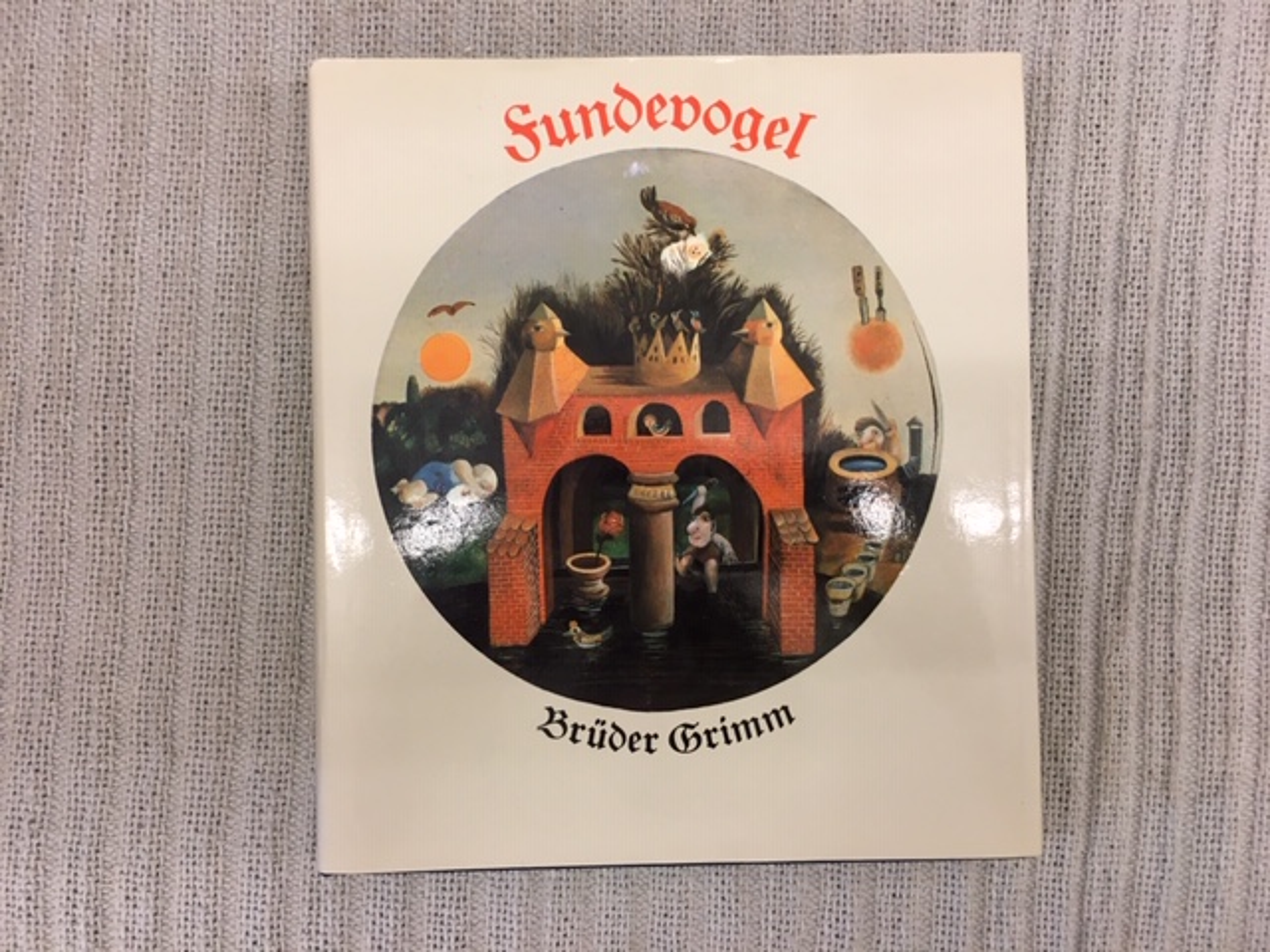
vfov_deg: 48.2
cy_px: 476
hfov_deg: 61.7
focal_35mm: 29
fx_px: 1064
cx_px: 635
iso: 50
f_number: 2.2
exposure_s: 1/33
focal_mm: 4.15
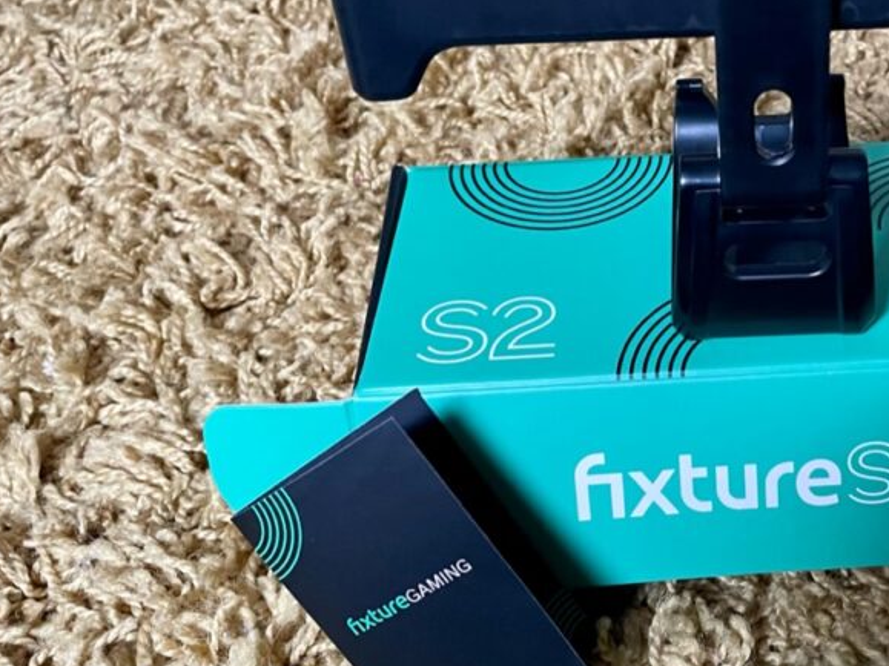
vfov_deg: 31.5
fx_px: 1181
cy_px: 288
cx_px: 746
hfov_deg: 39.2
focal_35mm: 46
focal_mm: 4.2
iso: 640
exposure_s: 1/40
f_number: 1.6
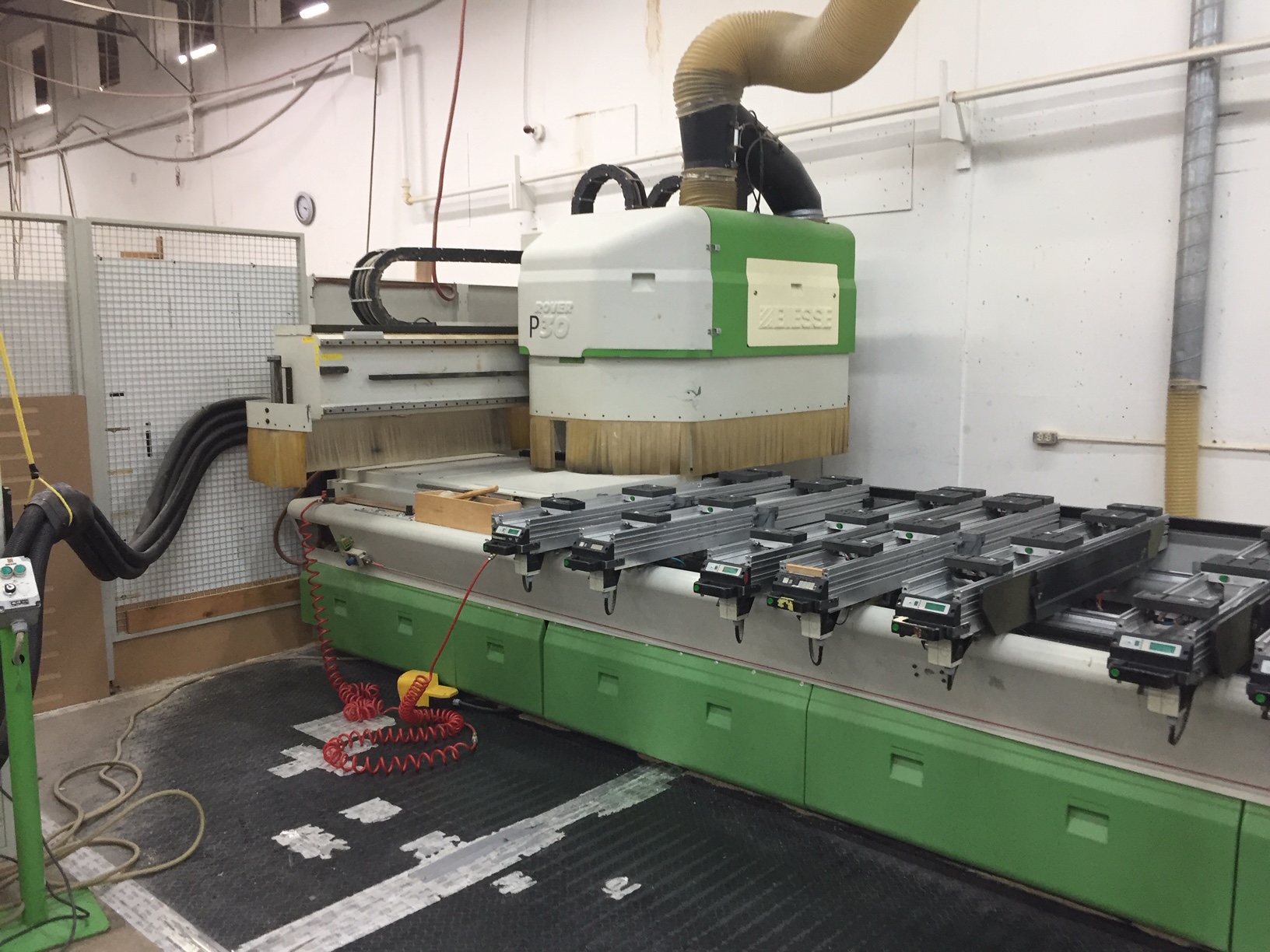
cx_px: 635
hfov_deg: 61.7
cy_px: 476
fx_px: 1064
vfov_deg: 48.2
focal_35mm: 29
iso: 100
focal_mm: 4.15
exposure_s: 1/30
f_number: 2.2
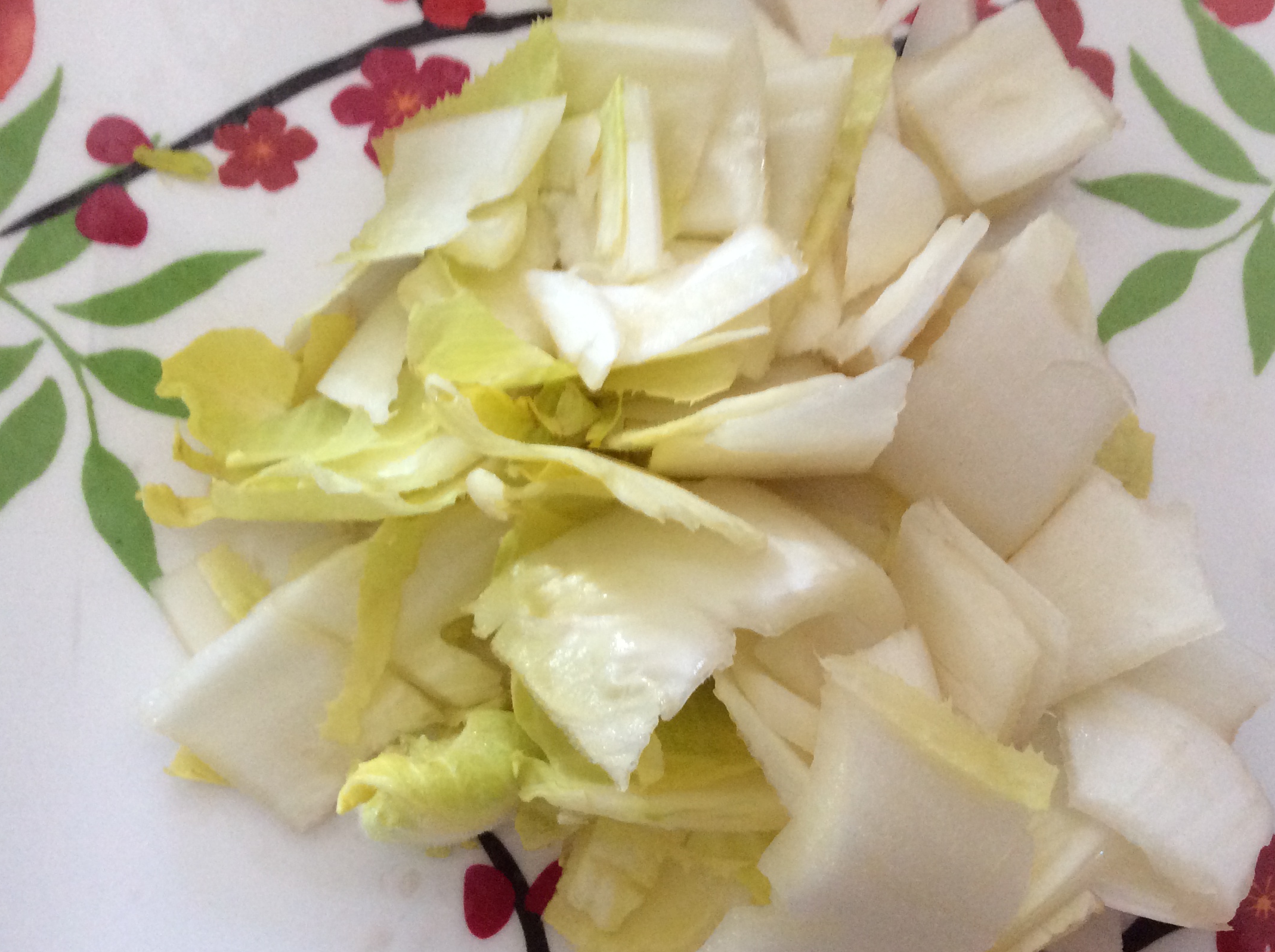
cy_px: 493
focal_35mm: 40
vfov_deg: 35.9
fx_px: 1471
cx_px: 632
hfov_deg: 46.9
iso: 160
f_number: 2.4
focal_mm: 3.3
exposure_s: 1/24
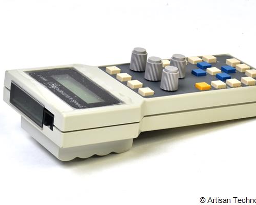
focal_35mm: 94
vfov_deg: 16.4
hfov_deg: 20.5
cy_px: 102
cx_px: 145
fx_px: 709
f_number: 13
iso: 200
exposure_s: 1/200
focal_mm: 55
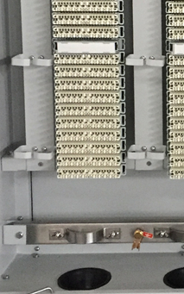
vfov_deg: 21.3
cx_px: 271
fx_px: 771
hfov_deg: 12.9
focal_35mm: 96
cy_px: 43
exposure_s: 1/25
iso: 250
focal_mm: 4.15
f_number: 2.2
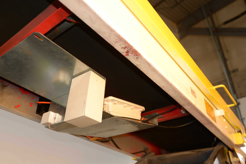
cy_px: 82
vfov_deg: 43.6
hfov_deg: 61.9
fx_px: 205
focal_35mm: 30
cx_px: 123
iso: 200
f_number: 3.5
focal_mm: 30
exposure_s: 1/8
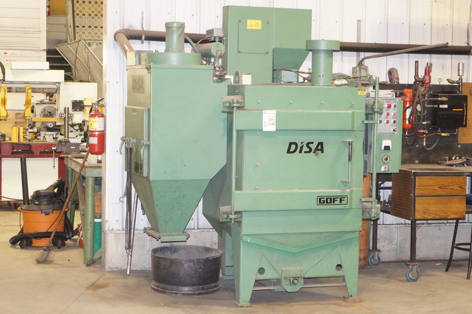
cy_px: 157
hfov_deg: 27.0
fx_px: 982
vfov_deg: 18.1
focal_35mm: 75
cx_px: 236
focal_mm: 50
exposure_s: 1/60
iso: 3200
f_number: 5.6
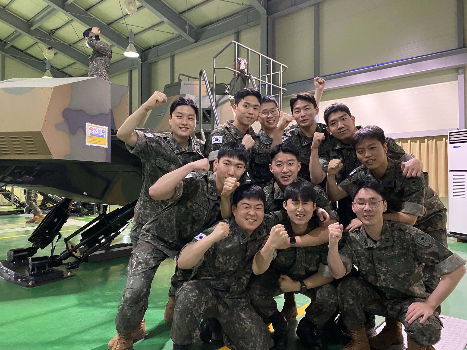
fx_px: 351
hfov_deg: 67.3
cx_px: 234
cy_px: 175
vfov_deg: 53.1
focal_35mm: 26
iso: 800
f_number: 1.8
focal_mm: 4.25
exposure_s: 1/30
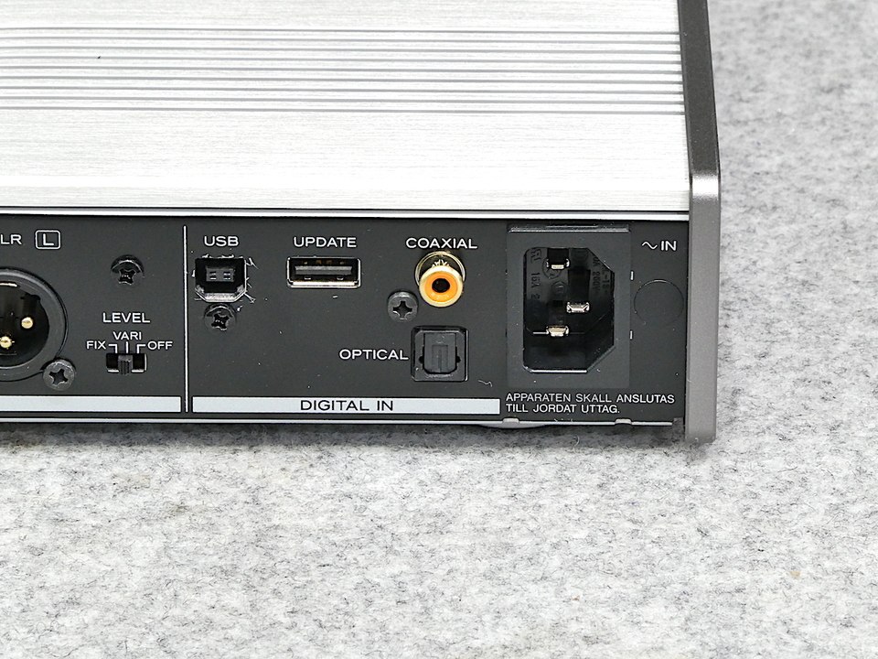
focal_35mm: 250
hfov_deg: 7.9
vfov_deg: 5.9
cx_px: 439
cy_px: 330
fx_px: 6341
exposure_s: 1/5
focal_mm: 44.8
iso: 400
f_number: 8
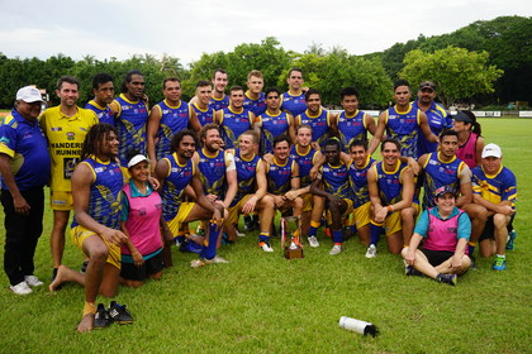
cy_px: 177
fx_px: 517
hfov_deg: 54.4
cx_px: 266
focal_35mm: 35
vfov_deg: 37.9
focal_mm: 35
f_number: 4.5
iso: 100
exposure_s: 1/60
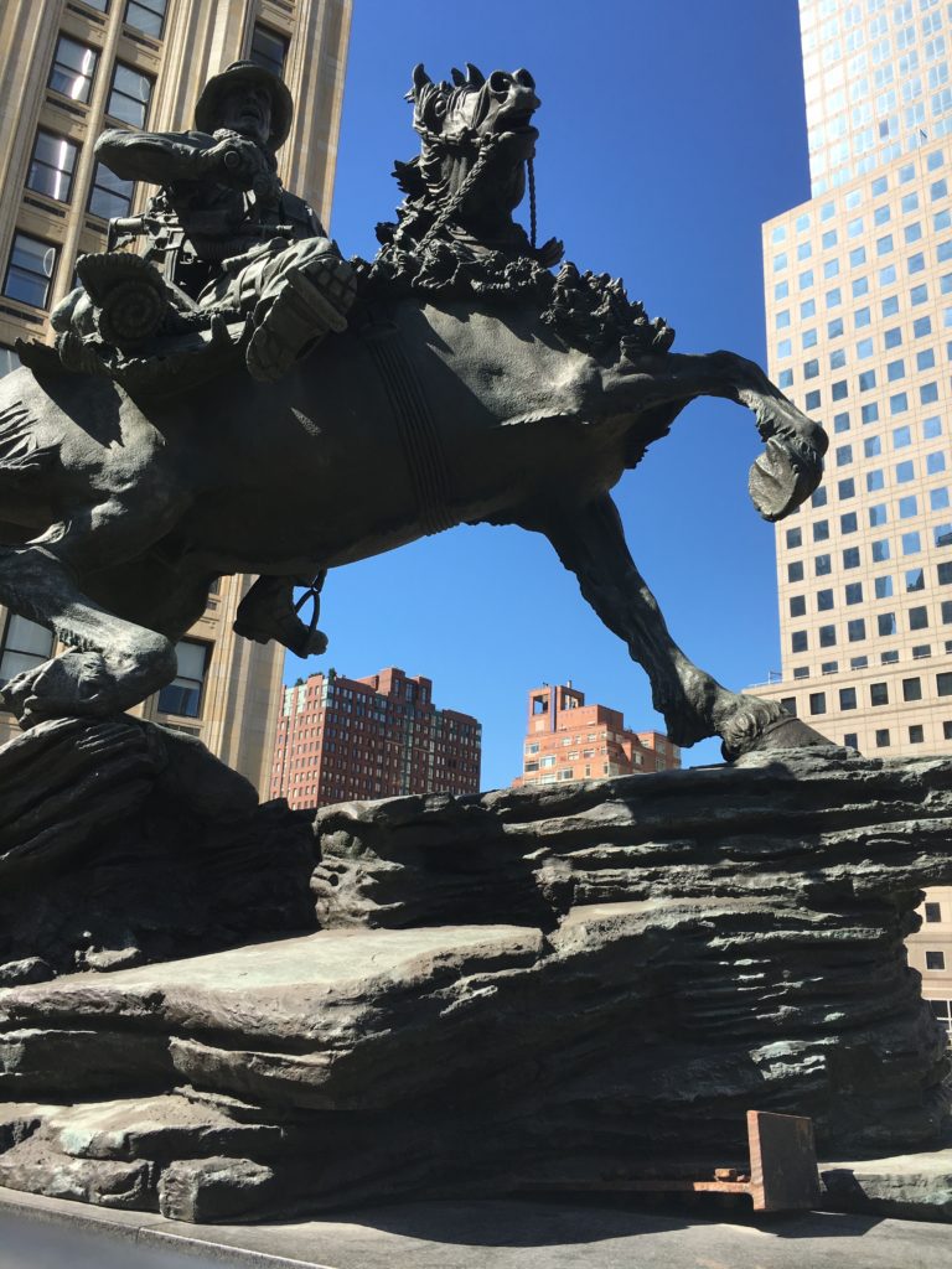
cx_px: 476
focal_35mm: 29
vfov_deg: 61.7
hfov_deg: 48.2
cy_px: 634
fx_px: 1063
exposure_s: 1/855
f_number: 2.2
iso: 25
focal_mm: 4.15
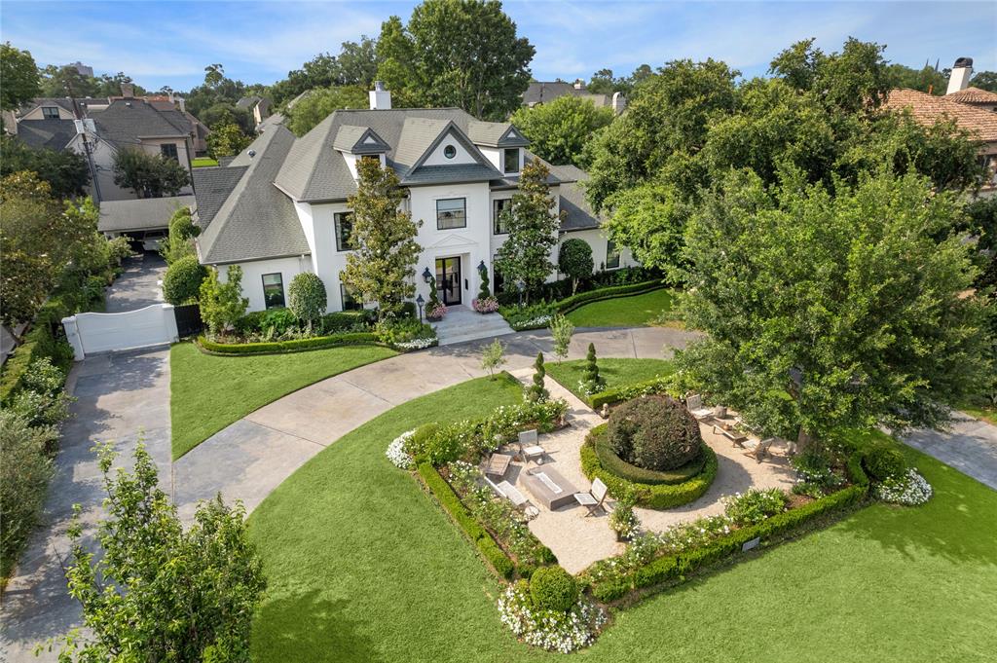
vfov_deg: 57.1
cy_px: 332
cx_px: 498
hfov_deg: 78.6
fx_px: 609
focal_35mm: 22
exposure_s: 1/1500
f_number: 2.8
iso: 110
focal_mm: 8.38
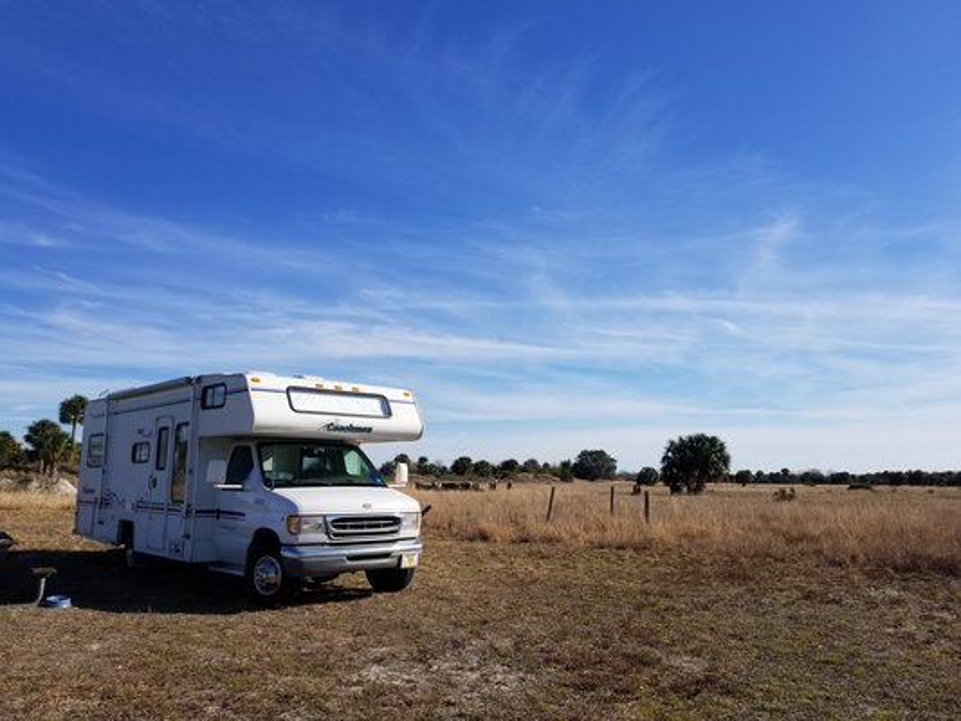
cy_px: 360
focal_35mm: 26
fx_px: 722
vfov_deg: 53.1
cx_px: 480
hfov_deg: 67.3
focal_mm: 4.25
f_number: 1.7
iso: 50
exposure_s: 1/3636
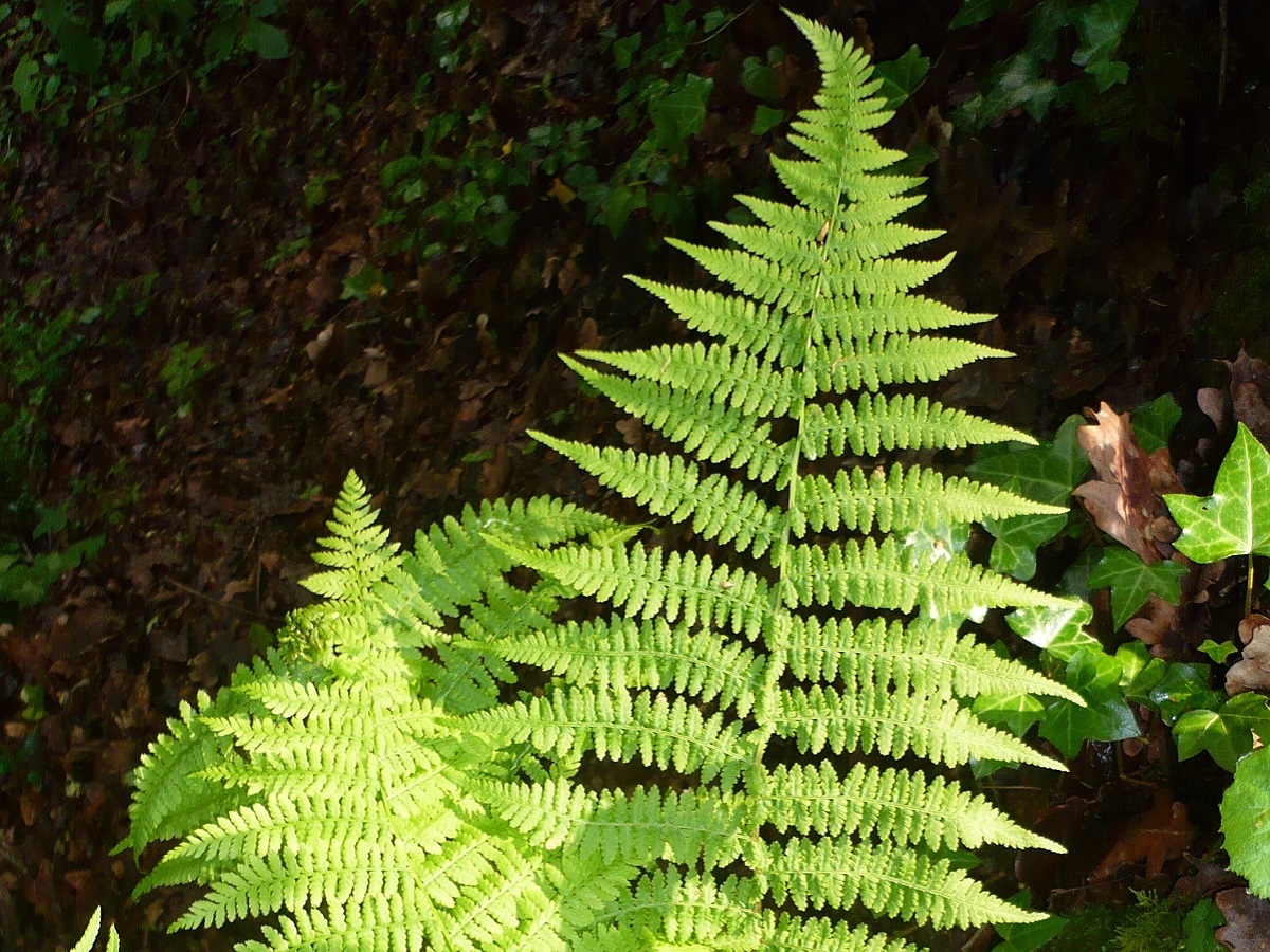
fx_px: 1284
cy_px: 476
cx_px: 635
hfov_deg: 52.6
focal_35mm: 35
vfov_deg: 40.7
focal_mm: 5.8
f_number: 2.8
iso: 100
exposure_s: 1/30
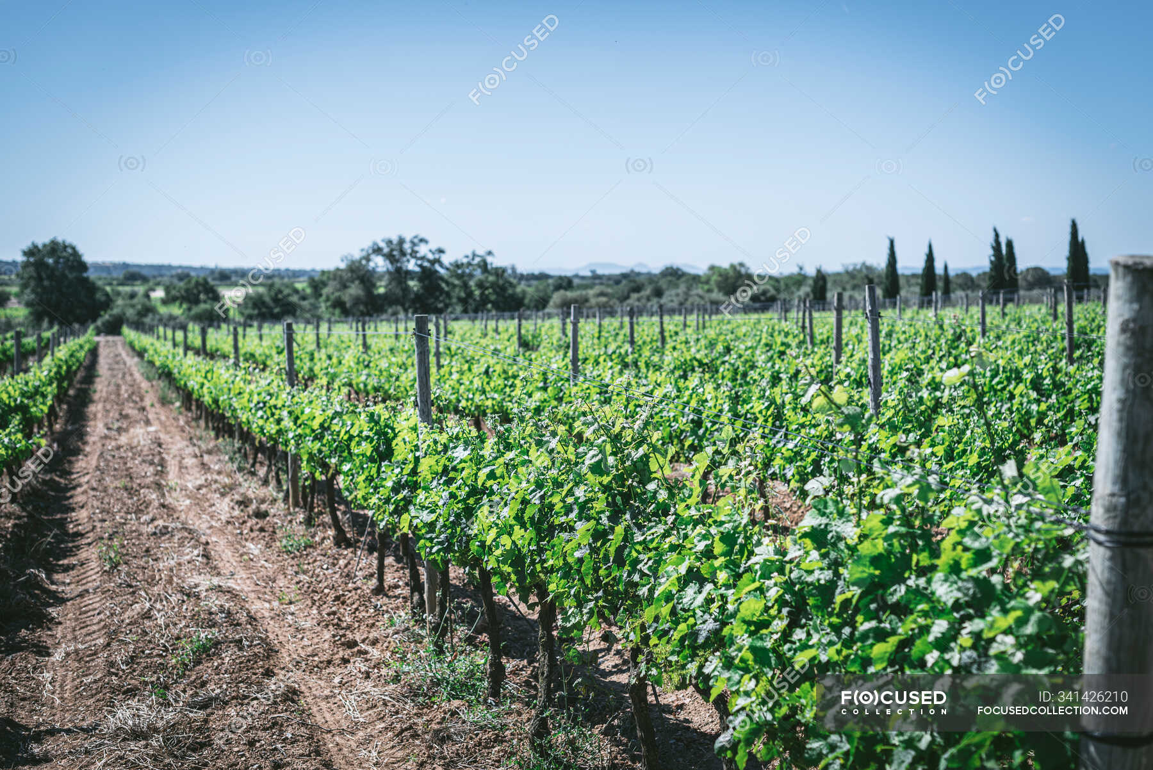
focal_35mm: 50
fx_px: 1602
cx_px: 576
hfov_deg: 39.6
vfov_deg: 27.0
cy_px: 385
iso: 160
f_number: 3.5
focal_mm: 50
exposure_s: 1/1600
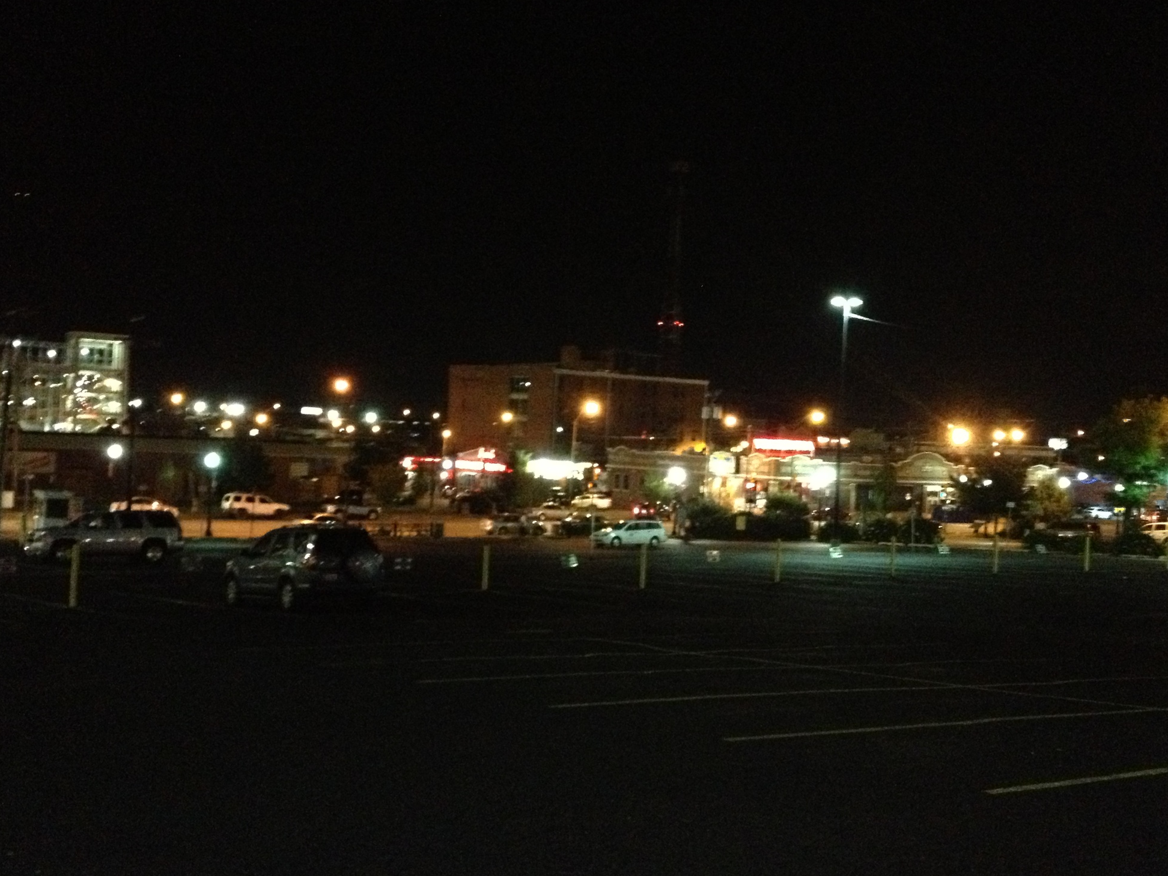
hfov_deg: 42.0
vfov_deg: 32.2
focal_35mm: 45
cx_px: 653
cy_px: 469
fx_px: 1518
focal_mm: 4.28
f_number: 2.4
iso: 800
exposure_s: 1/15
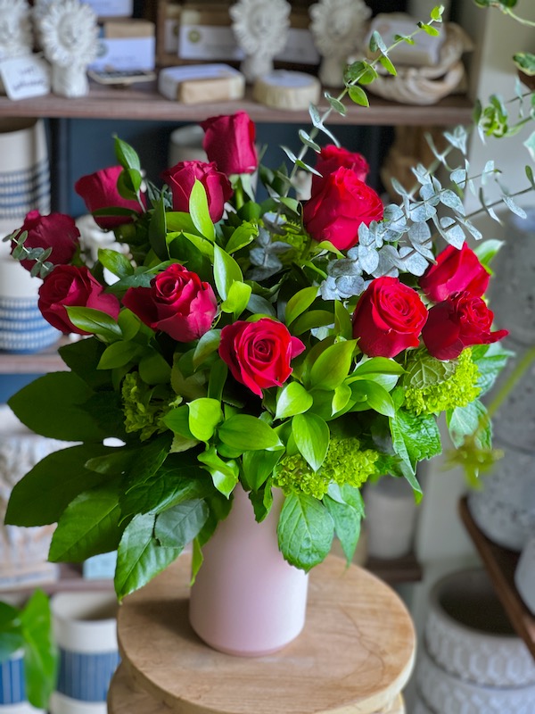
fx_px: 1587
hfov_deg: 19.1
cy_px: 357
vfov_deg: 25.3
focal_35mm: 77
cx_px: 268
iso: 160
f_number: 2.8
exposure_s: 1/40
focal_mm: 9
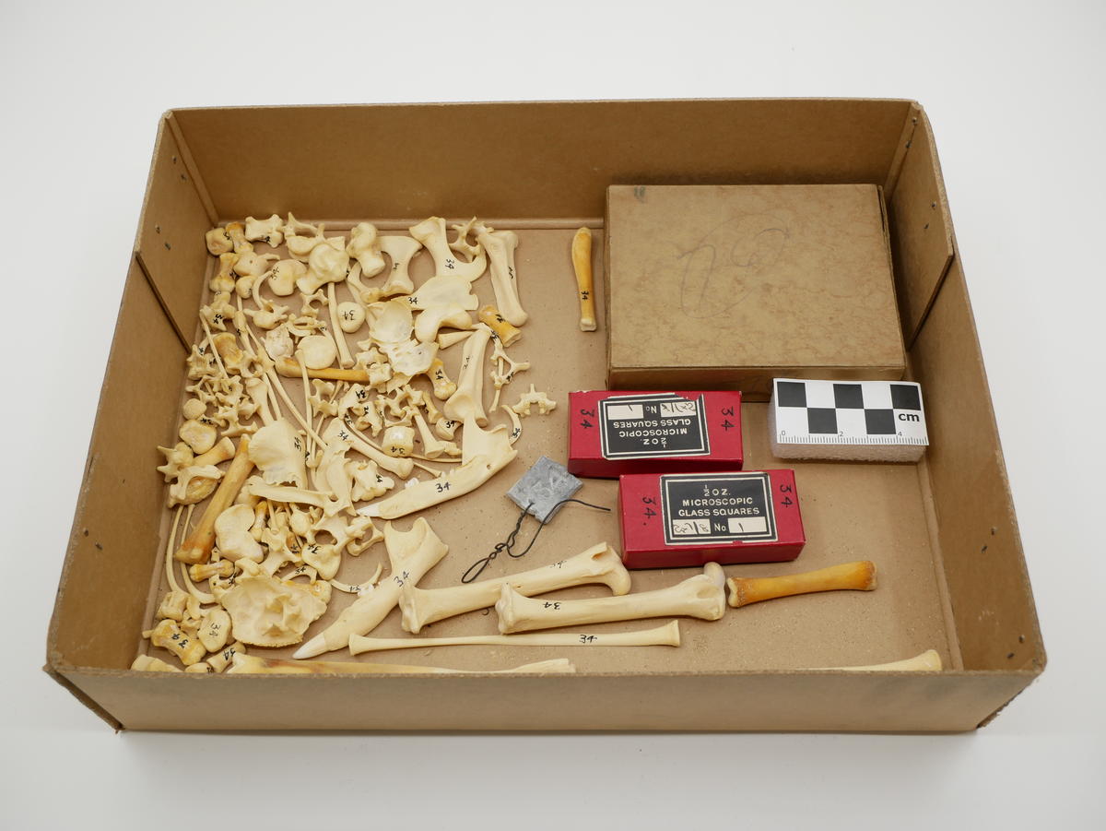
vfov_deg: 39.7
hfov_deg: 51.3
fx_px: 1151
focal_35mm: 36
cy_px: 416
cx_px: 553
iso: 200
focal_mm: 18
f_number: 8
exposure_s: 1/25
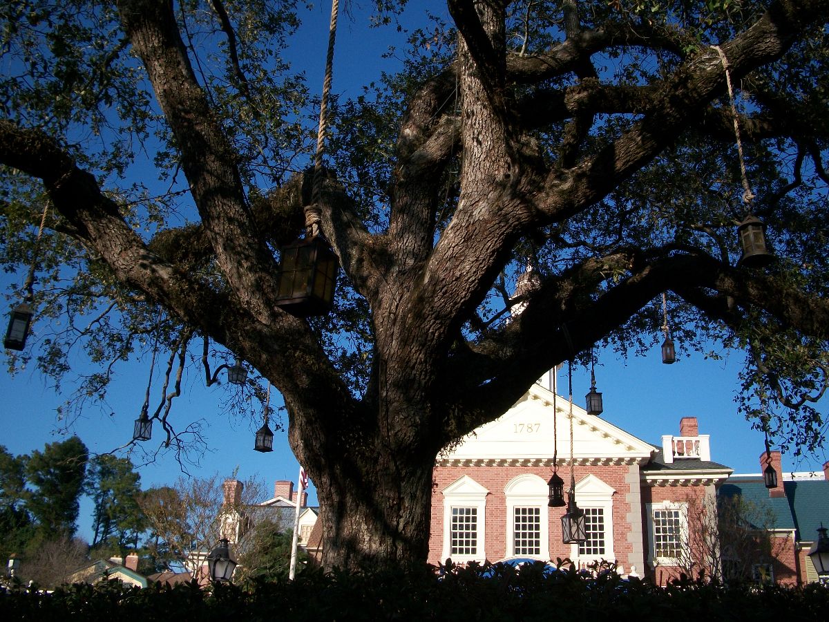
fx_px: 838
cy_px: 311
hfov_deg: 52.6
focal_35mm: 35
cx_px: 414
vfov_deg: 40.7
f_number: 5.6
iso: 80
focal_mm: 6.3
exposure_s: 1/400
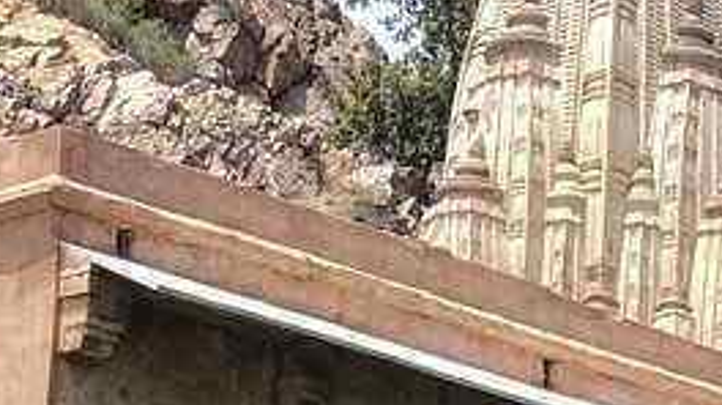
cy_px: 982
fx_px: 2831
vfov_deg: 7.6
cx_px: 875
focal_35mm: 148
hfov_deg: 14.1
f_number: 1.8
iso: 20
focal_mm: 3.99
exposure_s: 1/750
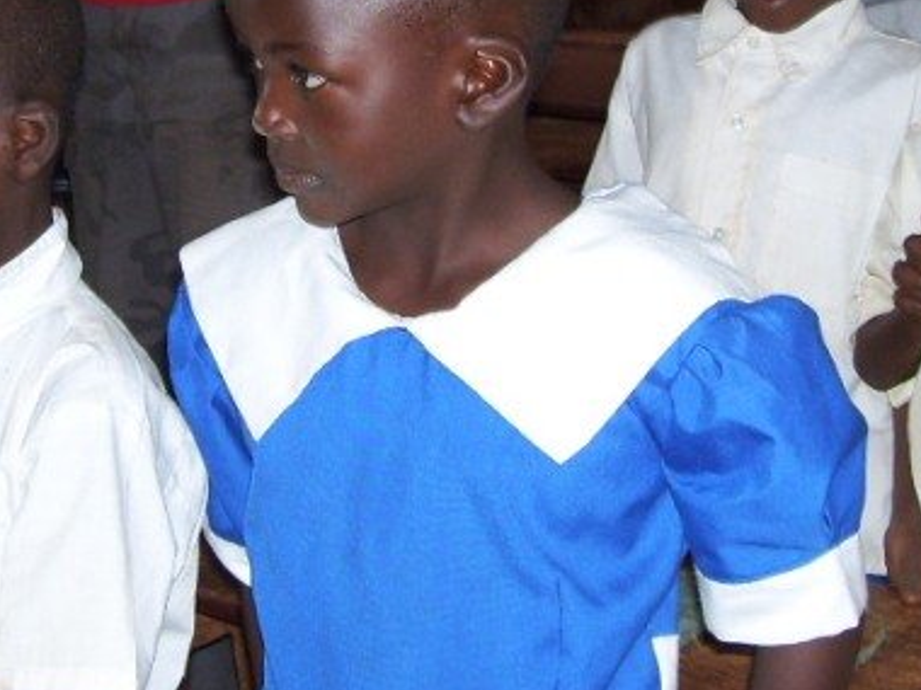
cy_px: 51
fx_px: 2581
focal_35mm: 97
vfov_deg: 15.1
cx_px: 308
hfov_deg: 20.2
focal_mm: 6
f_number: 2.7
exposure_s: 1/60
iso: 80
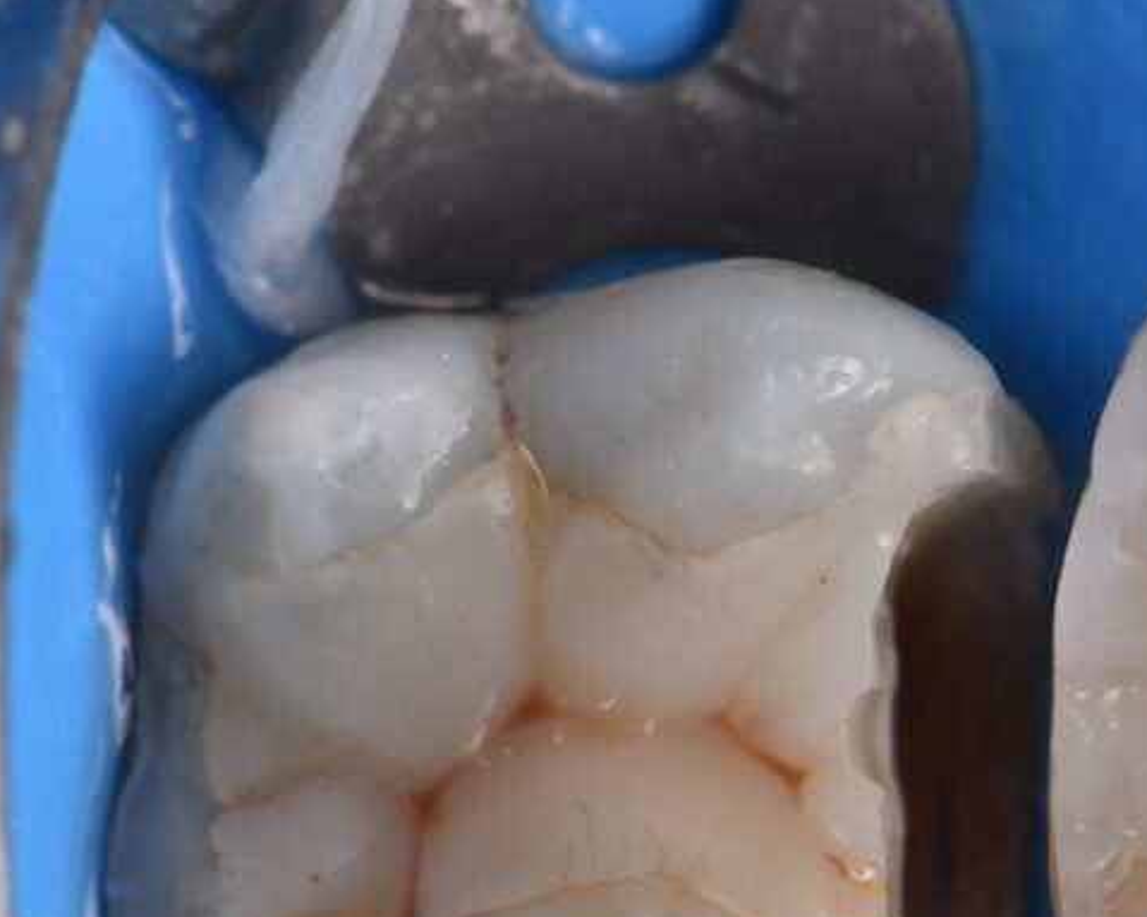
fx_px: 10691
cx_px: 989
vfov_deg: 4.9
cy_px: 807
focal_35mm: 315
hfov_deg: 6.1
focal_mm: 105
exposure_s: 1/160
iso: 200
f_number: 32
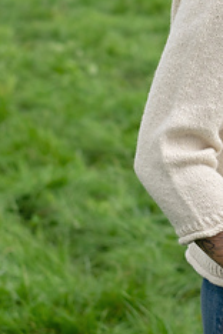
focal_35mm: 145
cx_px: 278
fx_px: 1347
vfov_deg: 14.1
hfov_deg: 9.3
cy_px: 59
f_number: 2.8
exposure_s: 1/2000
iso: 200
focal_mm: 35
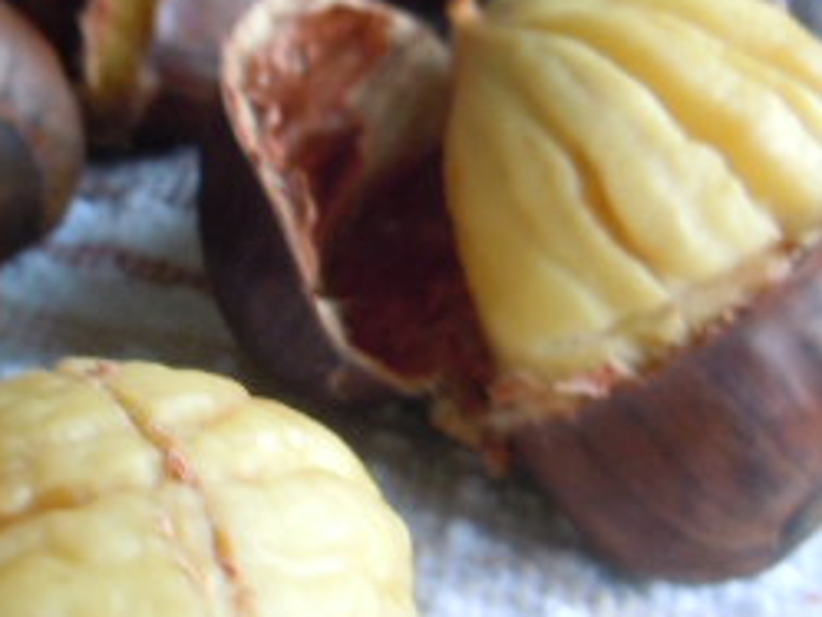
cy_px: 320
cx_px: 99
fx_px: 1829
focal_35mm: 77
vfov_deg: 19.2
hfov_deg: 24.7
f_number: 3.5
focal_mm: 5.4
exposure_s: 1/6
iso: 400
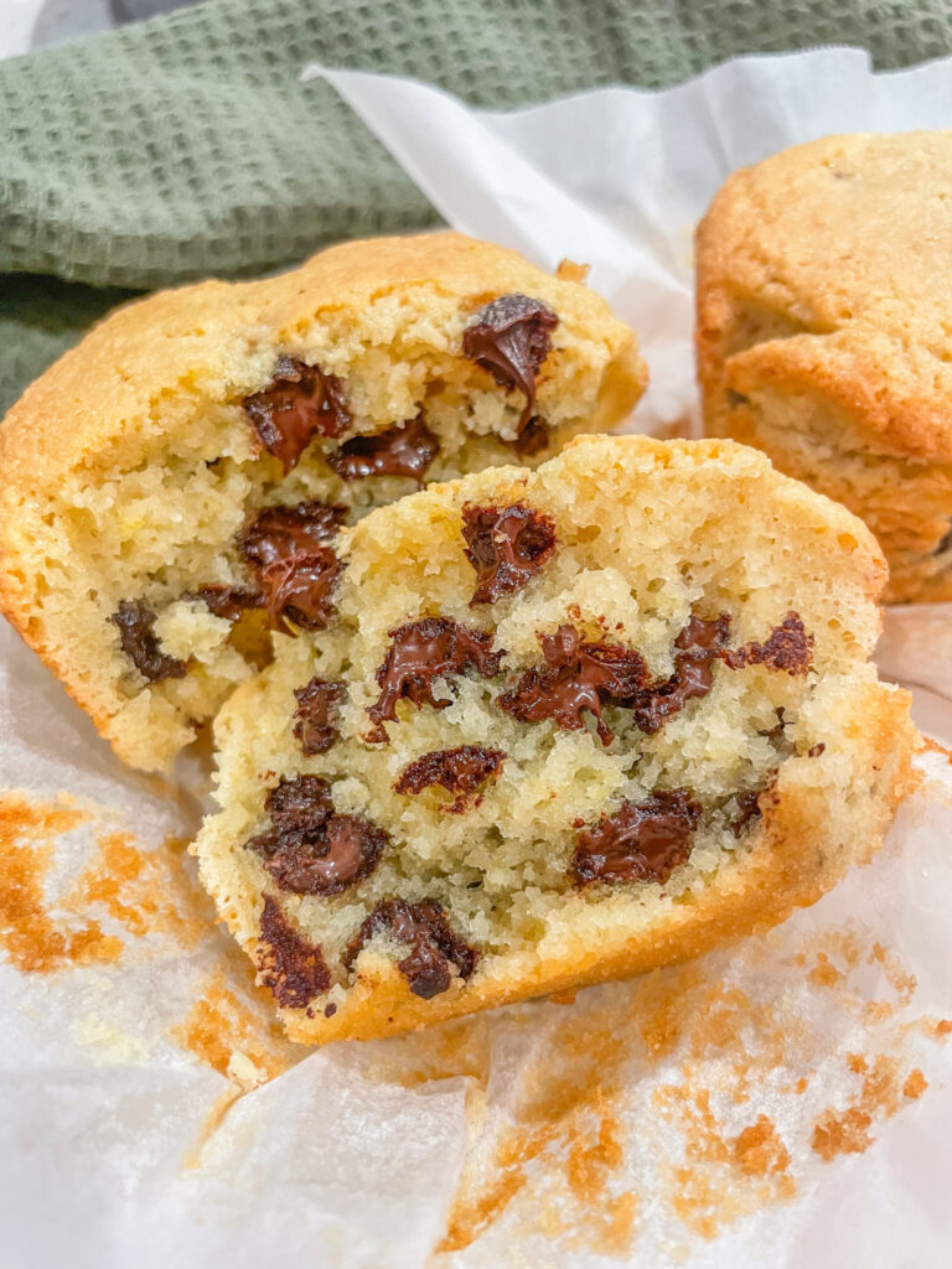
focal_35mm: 26
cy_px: 634
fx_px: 953
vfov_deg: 67.3
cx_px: 476
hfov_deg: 53.1
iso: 250
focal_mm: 4.2
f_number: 1.6
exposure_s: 1/50
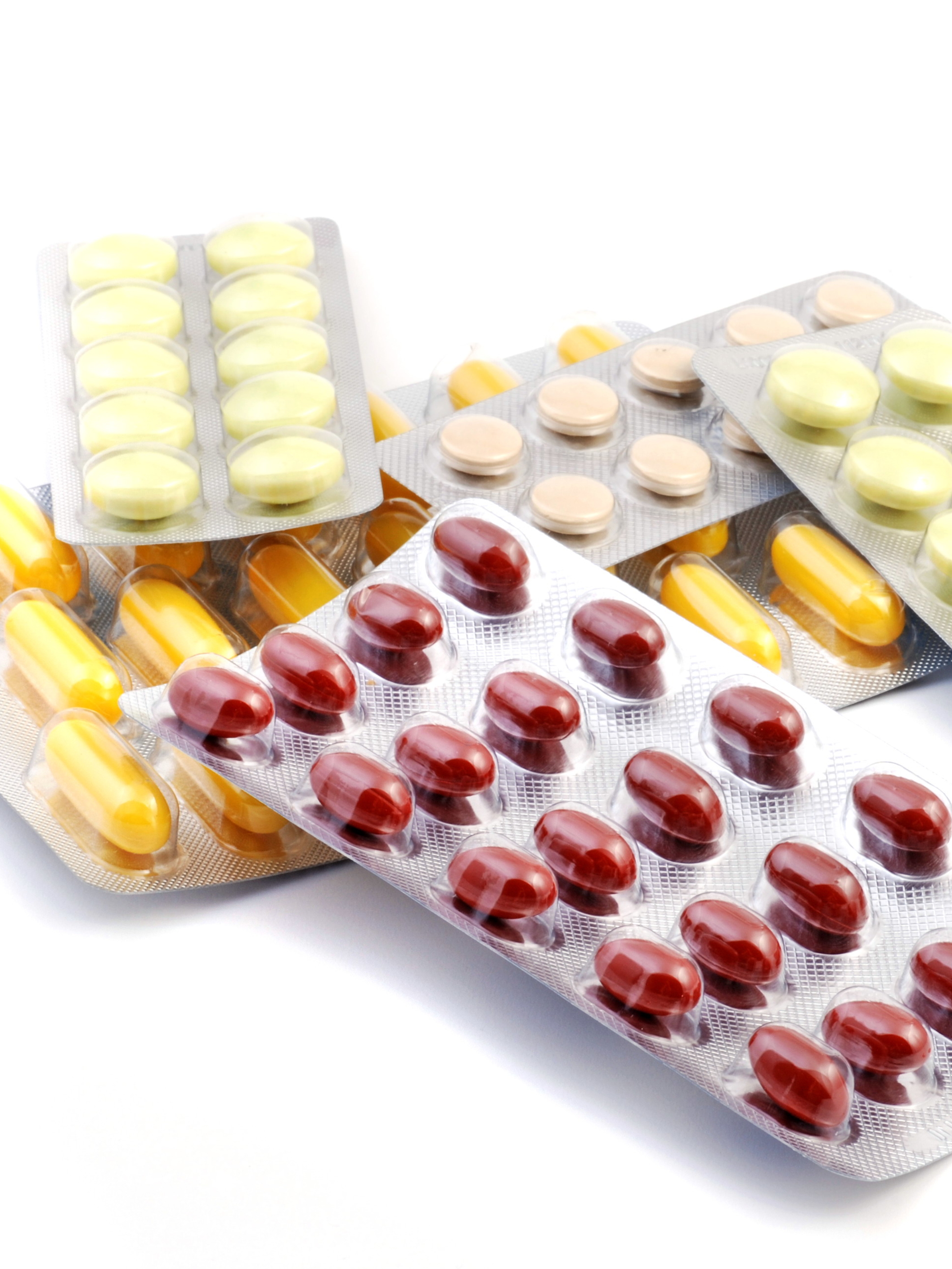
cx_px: 610
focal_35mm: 195
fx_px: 7150
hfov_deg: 7.6
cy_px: 633
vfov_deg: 10.1
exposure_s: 1/60
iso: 100
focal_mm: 90
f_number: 29
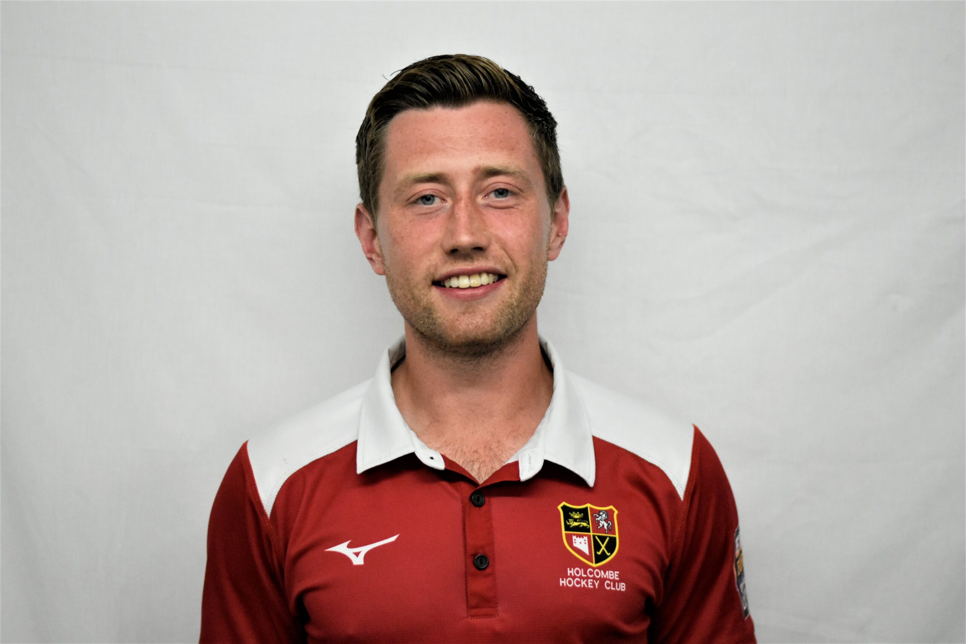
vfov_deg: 18.2
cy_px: 322
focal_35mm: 75
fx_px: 2012
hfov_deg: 27.0
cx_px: 483
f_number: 1.8
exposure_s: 1/1250
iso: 3200
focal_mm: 50
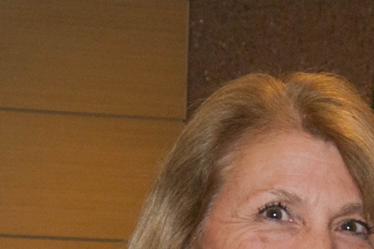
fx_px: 2252
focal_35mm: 217
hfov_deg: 9.4
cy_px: 334
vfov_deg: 6.3
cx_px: 447
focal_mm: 38
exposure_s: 1/125
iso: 200
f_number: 6.3
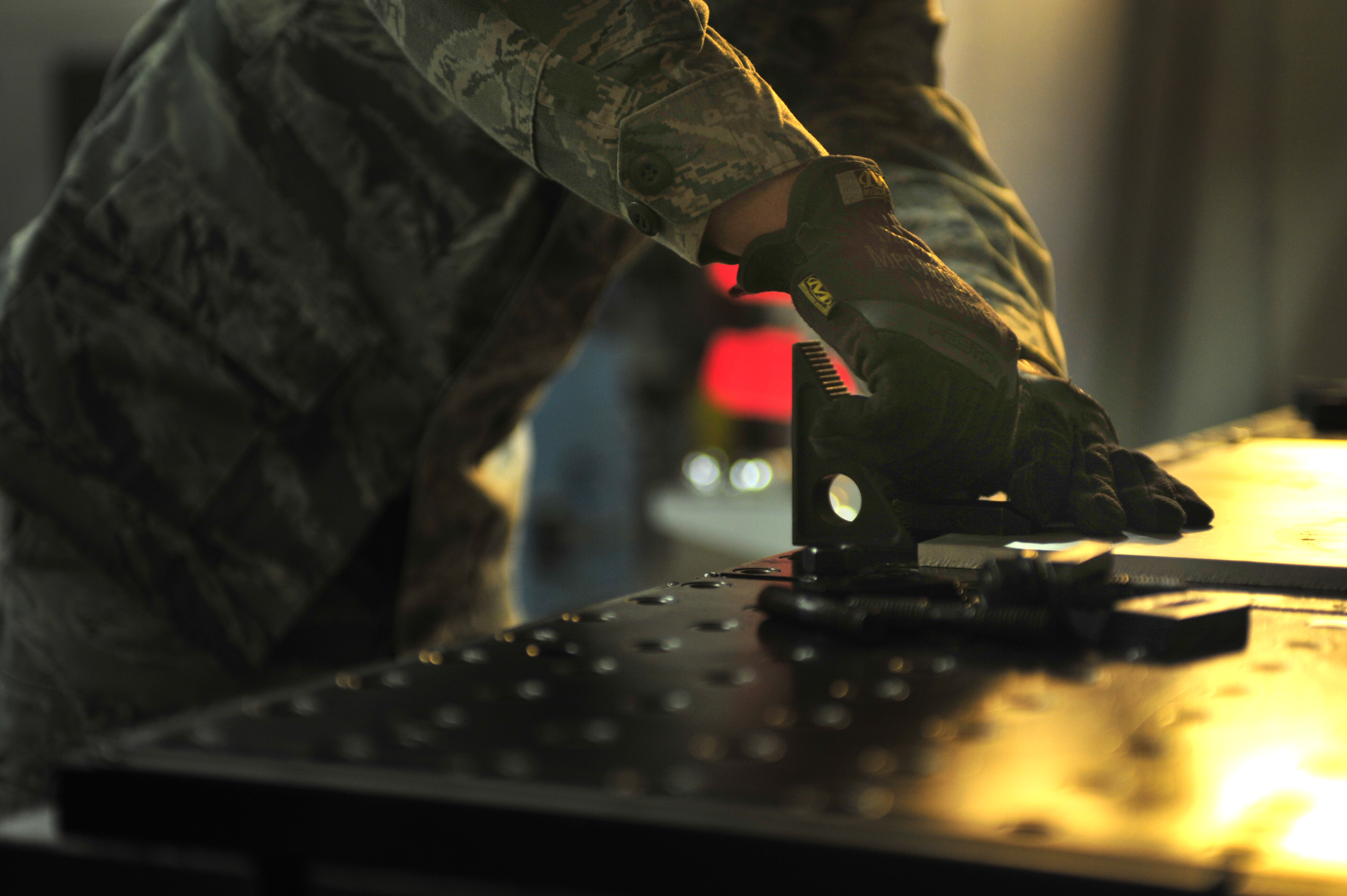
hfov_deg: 28.9
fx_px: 2617
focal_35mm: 70
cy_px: 448
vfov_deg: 19.4
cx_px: 674
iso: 800
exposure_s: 1/125
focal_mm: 70
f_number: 2.8
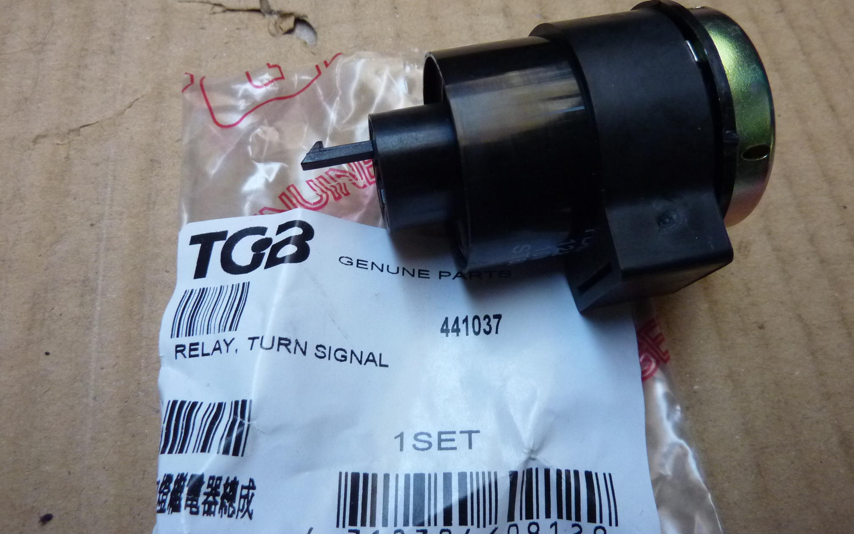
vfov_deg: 45.9
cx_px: 427
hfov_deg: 68.4
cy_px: 229
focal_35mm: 27
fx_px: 628
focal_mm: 4.1
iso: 400
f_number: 3.3
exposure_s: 1/30
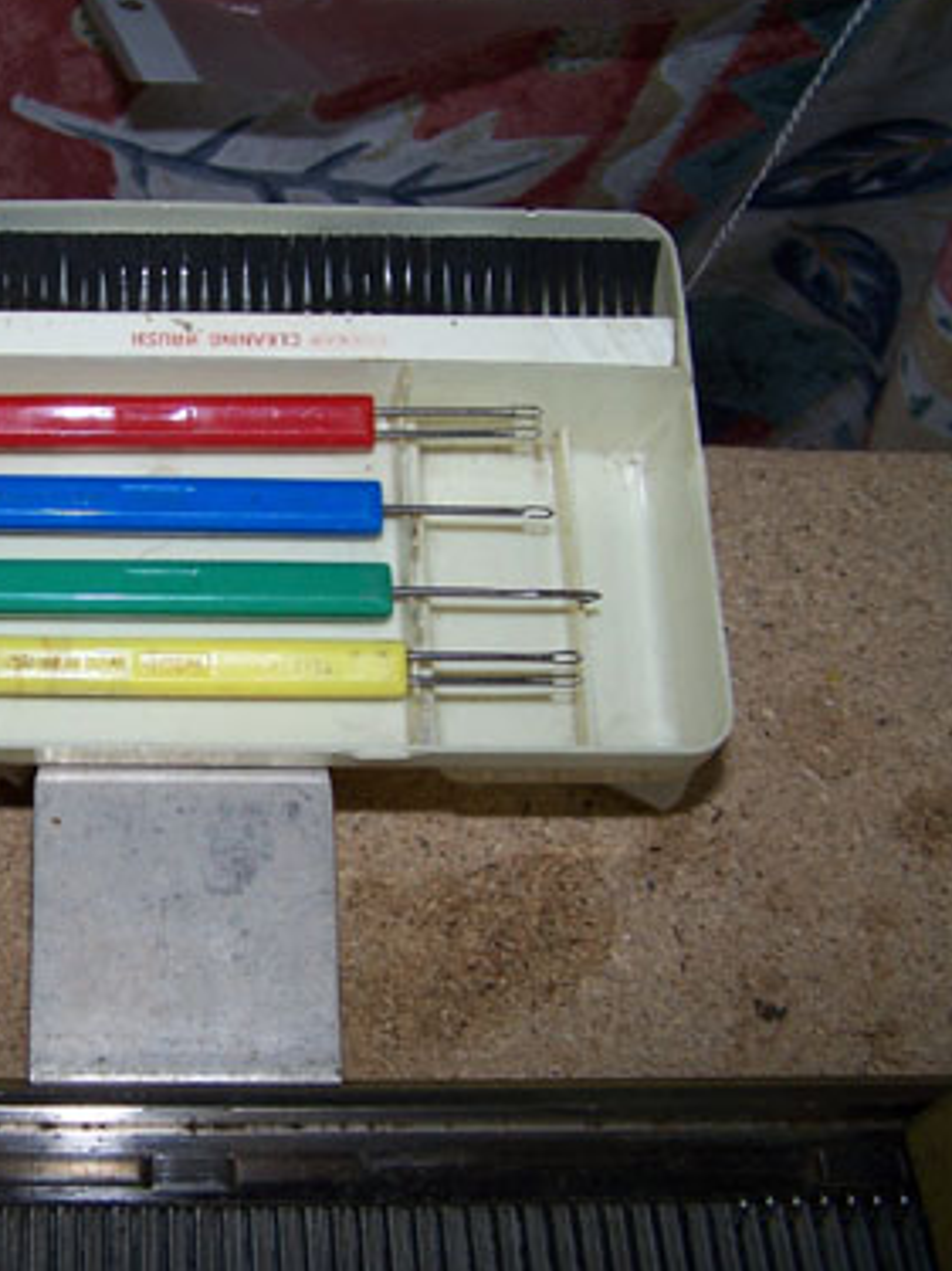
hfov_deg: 25.9
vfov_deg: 34.9
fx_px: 2018
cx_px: 141
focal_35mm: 55
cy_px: 666
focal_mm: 6.3
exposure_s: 1/60
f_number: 2.8
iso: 80
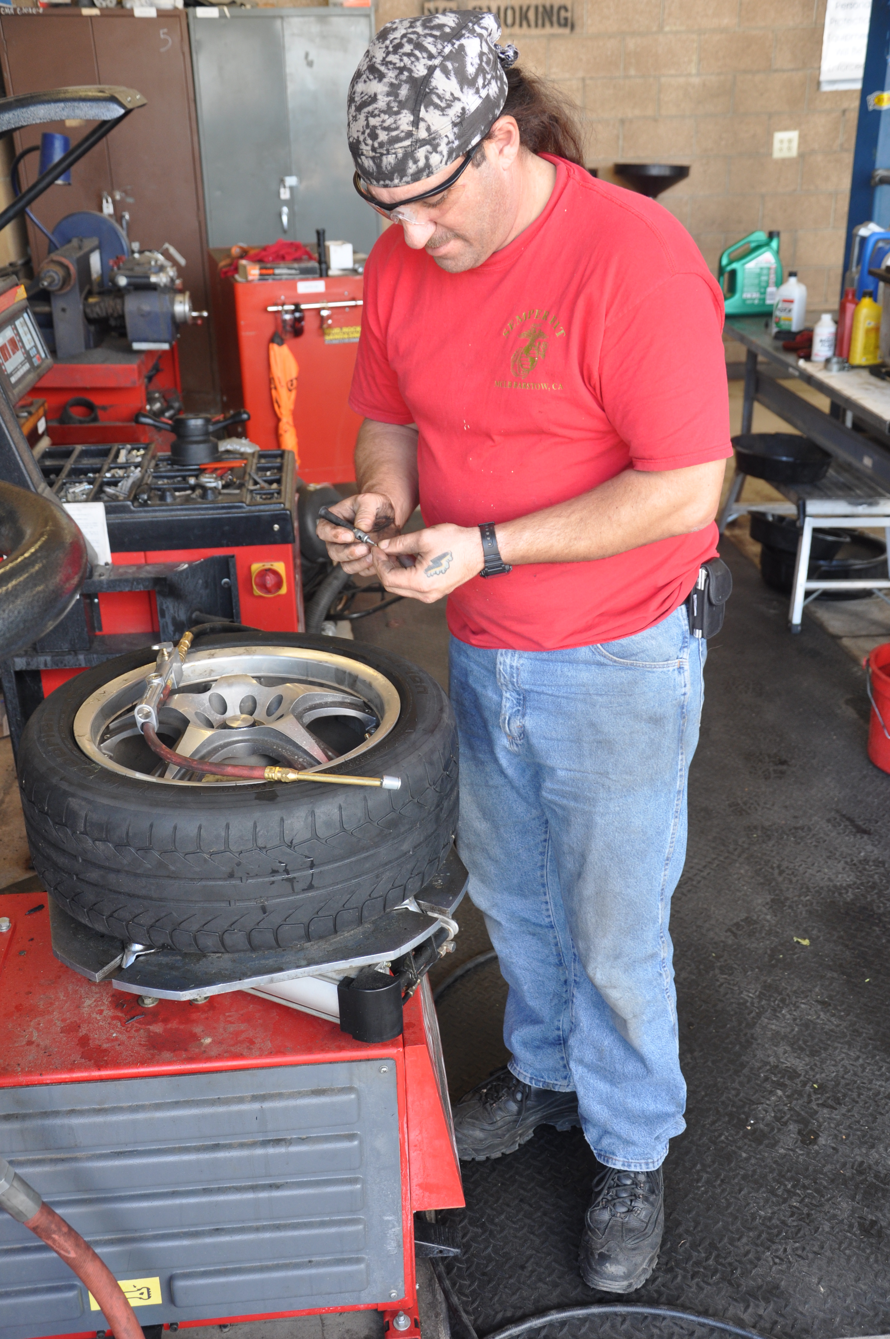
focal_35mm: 38
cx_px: 445
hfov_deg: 35.4
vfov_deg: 51.3
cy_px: 670
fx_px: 1394
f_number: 4.5
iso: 400
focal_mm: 25
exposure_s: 1/80
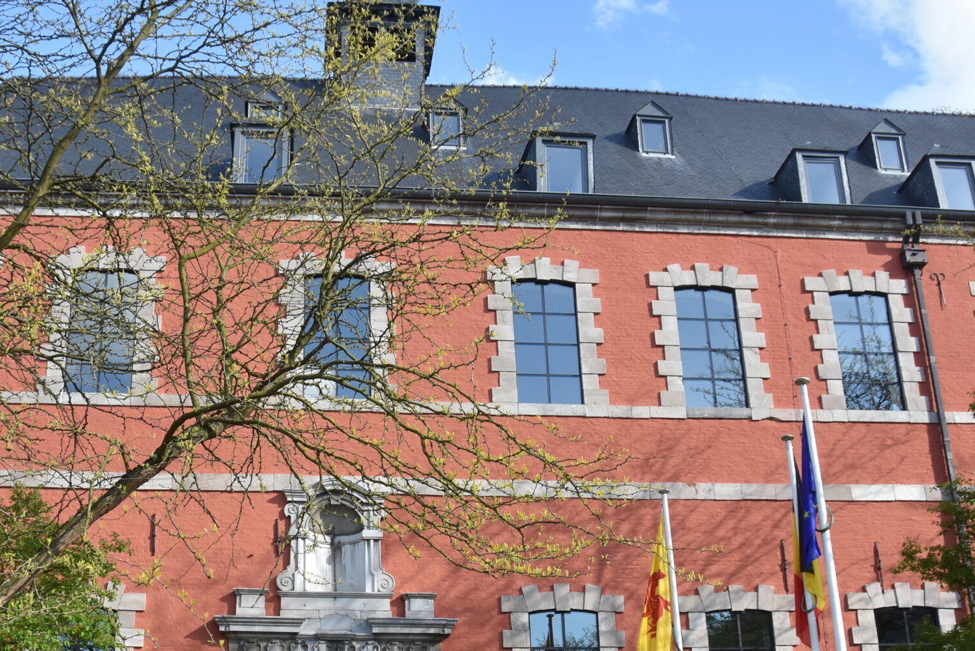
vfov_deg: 29.1
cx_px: 350
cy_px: 413
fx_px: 1246
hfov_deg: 42.3
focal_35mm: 46
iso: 640
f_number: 8
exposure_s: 1/500
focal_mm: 18
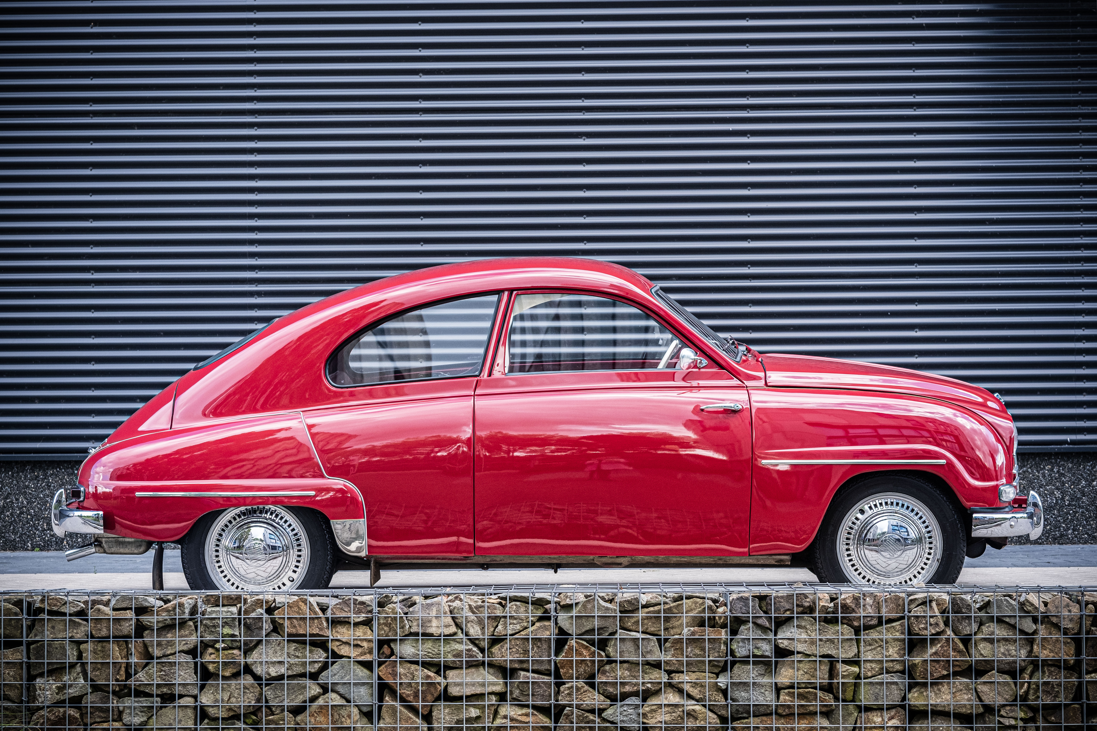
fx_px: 2559
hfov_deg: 24.2
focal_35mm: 84
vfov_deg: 16.3
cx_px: 548
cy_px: 366
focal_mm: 56
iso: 400
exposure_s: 1/125
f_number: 5.6
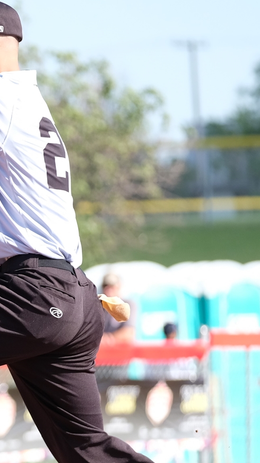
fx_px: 6189
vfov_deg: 4.3
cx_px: -68
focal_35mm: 505
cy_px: 303
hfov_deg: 2.4
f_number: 2.8
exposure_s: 1/2000
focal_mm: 140
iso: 400
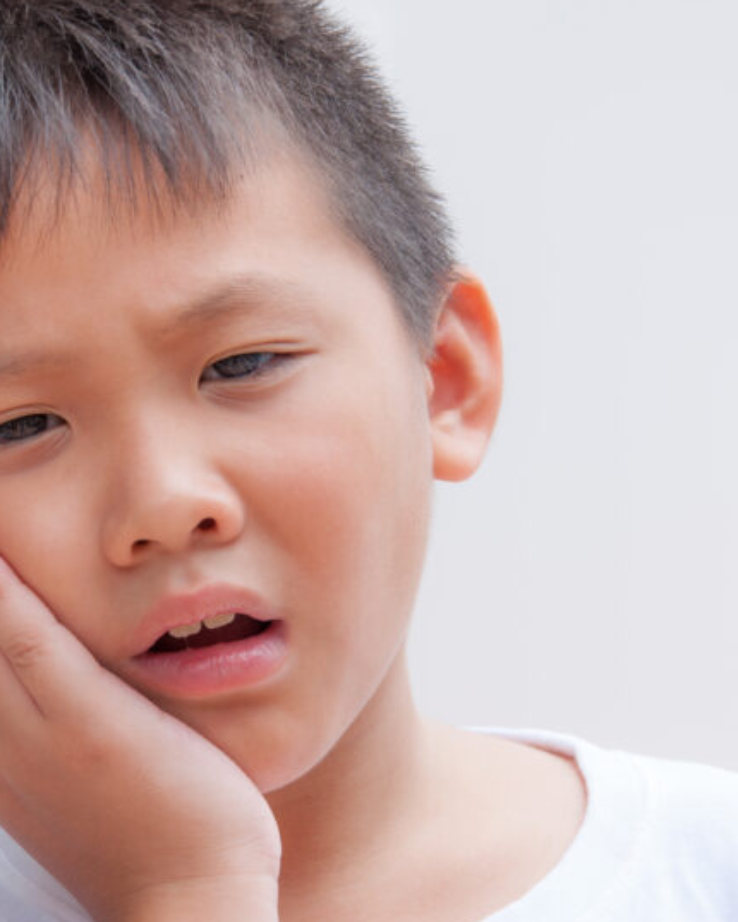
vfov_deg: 11.7
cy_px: 522
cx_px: 235
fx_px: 4502
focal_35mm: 165
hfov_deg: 9.4
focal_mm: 70
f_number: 9
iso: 160
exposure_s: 1/100
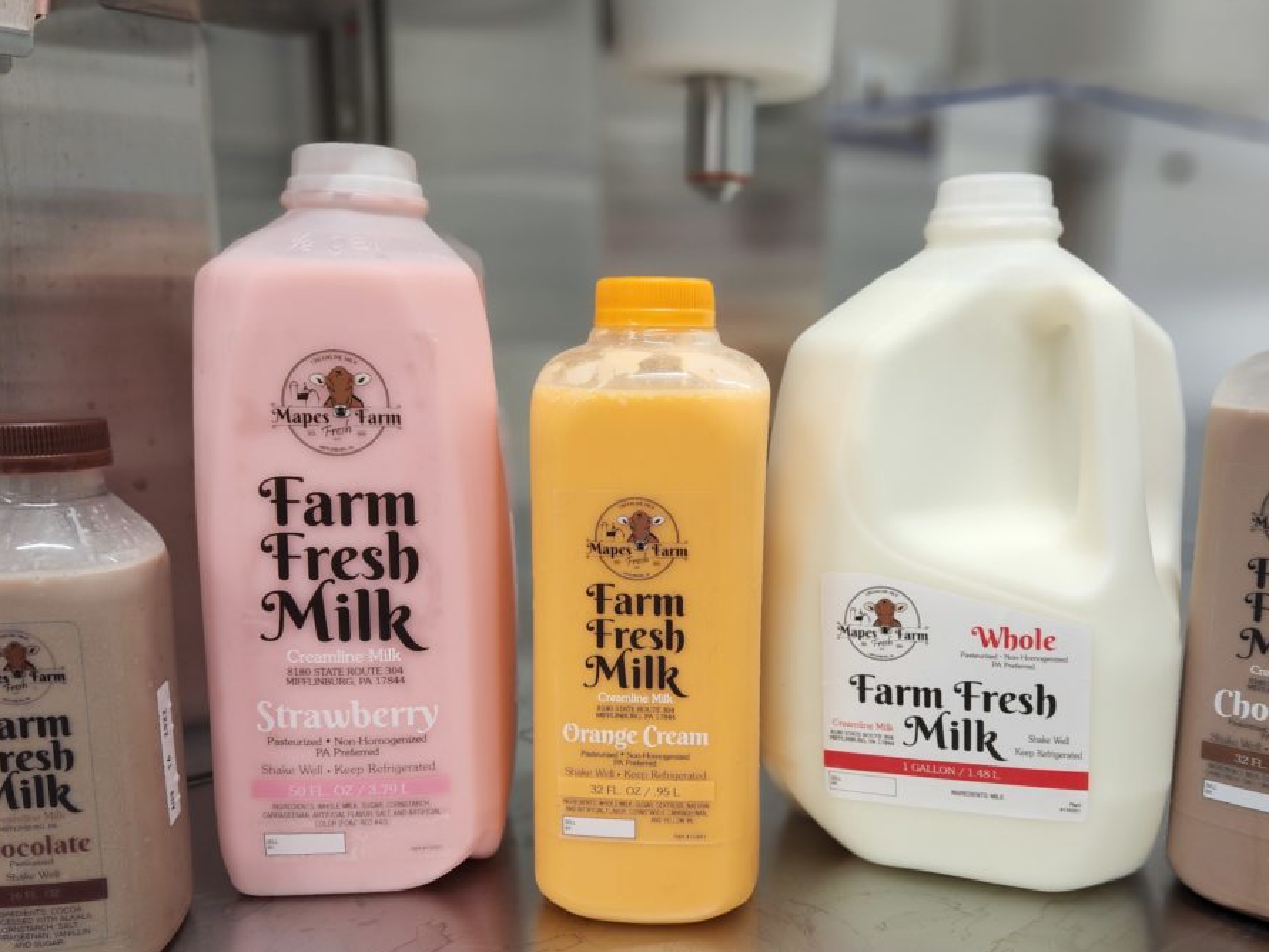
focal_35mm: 31
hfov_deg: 58.2
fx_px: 1137
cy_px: 553
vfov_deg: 45.3
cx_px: 690
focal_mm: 5.4
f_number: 1.8
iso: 100
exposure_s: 1/120
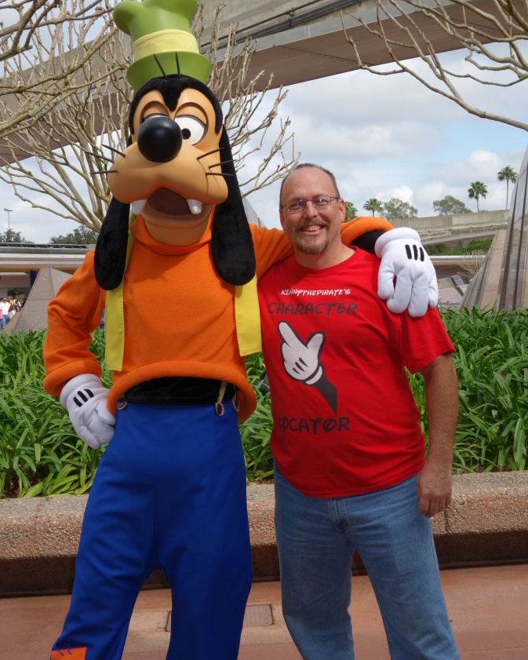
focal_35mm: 48
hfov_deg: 31.5
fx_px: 937
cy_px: 356
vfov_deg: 38.8
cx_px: 262
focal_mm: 15.64
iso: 125
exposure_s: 1/400
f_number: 5.6
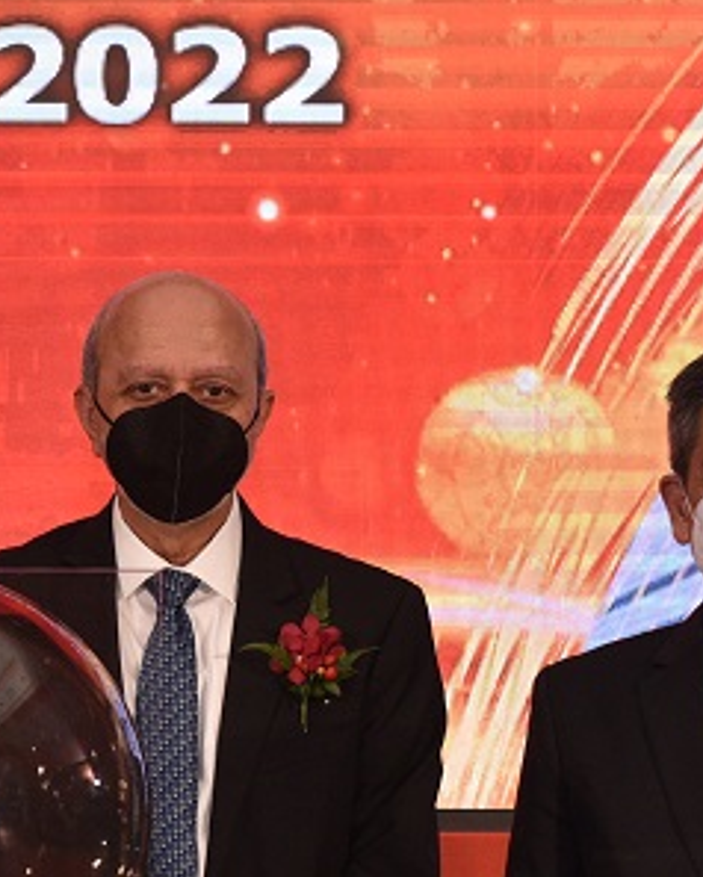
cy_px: 667
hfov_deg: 7.8
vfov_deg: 9.7
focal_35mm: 198
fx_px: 5144
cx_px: -53
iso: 1000
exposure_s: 1/200
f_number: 4
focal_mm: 58
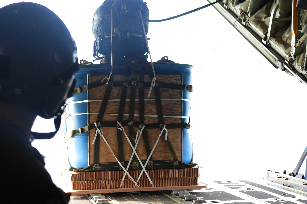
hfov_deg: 29.6
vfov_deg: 20.0
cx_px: 132
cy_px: 94
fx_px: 580
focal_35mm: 68
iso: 640
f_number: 5.6
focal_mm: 55
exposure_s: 1/125
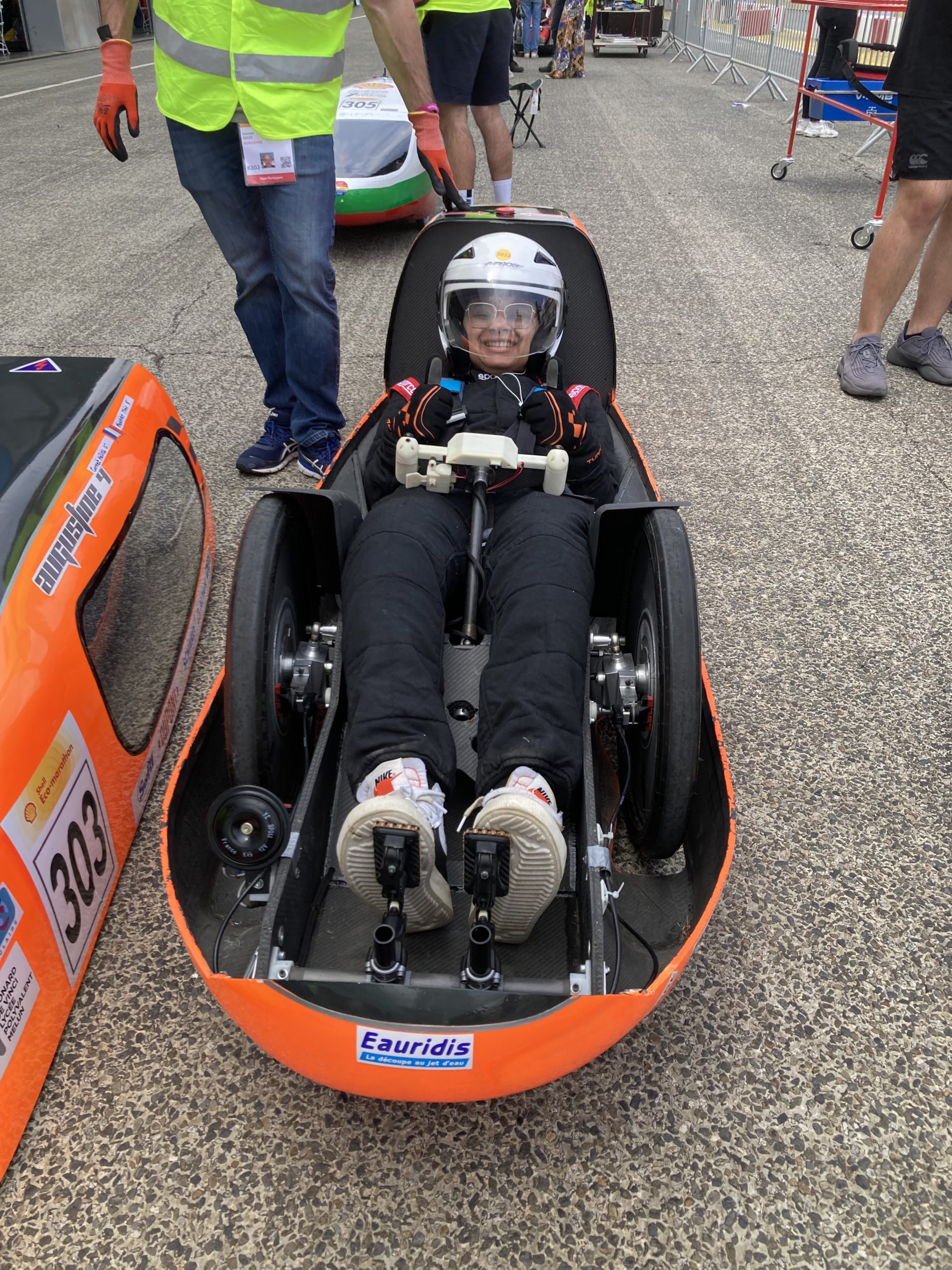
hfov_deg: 49.7
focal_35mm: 28
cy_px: 635
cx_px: 476
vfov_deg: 63.4
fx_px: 1027
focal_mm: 3.99
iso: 20
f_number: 1.8
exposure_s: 1/857
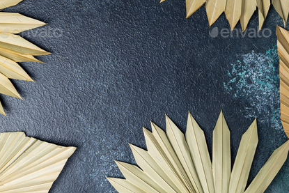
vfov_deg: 19.1
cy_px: 65
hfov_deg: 28.4
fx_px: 570
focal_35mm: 71
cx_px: 134
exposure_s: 1/125
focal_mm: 50
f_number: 11
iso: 64
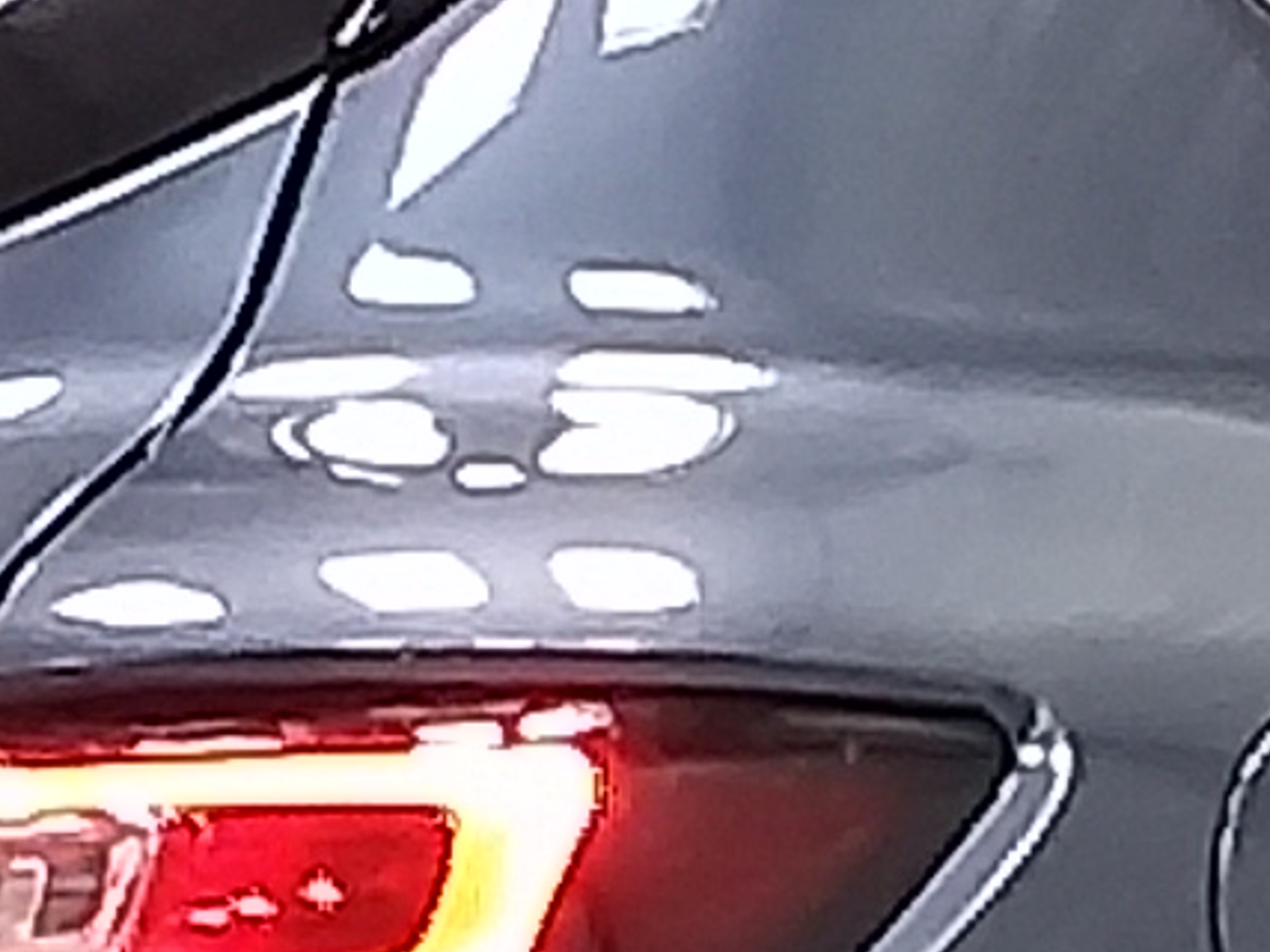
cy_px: 1467
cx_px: 1279
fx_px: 7849
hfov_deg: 9.2
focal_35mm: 214
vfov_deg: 6.8
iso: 125
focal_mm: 2.91
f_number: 1.9
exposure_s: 1/33
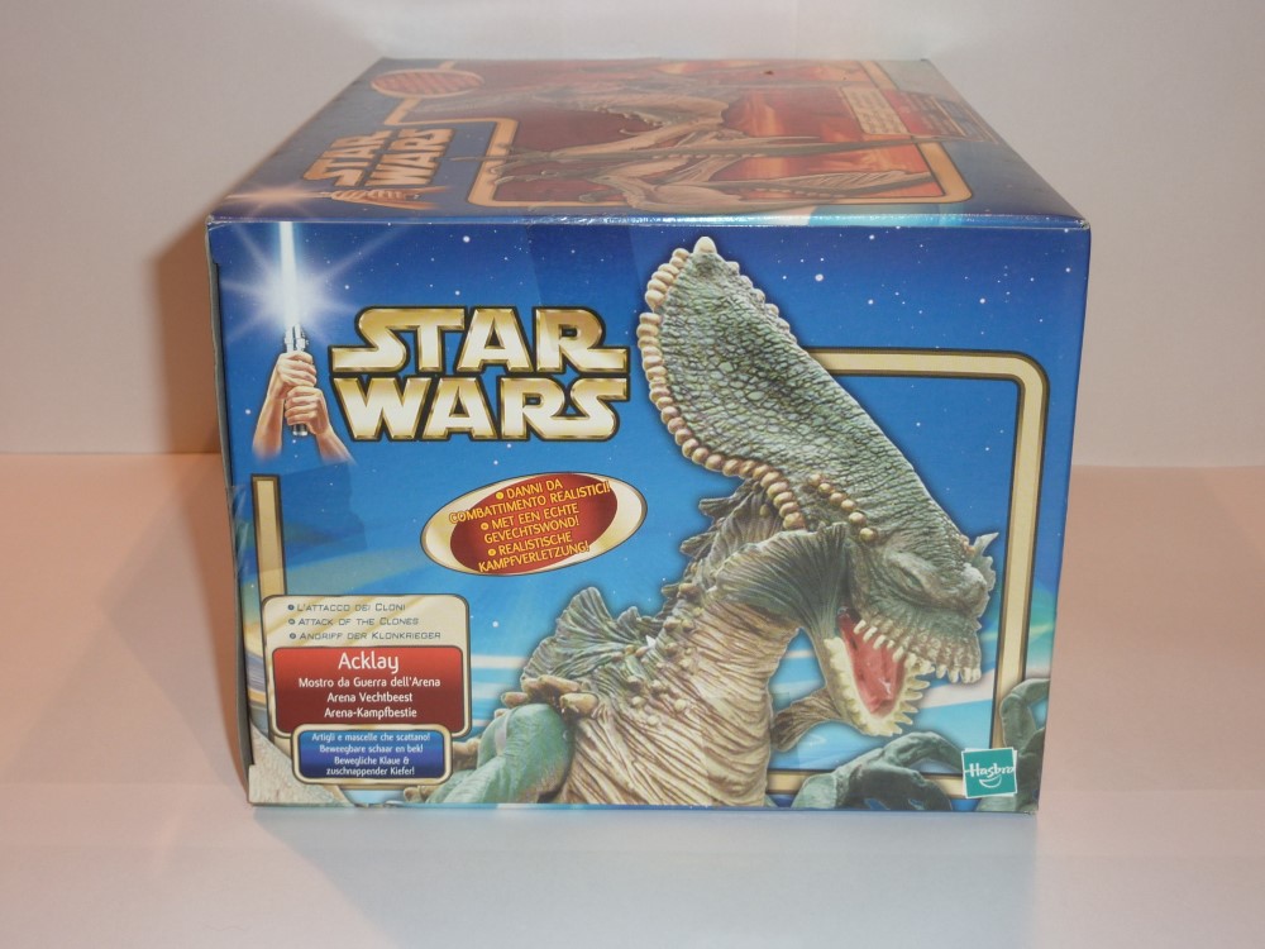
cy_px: 474
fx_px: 1754
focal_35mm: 48
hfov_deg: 39.7
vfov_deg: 30.3
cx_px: 632
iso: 100
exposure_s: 1/30
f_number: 3.8
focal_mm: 7.9
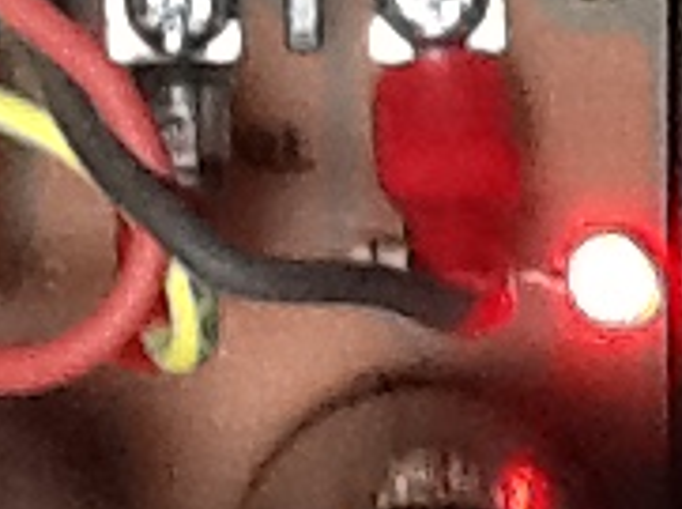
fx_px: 4601
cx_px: 158
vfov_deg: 6.1
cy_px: -709
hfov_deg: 8.5
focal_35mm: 234
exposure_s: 1/33
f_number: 2.4
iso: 160
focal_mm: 2.03
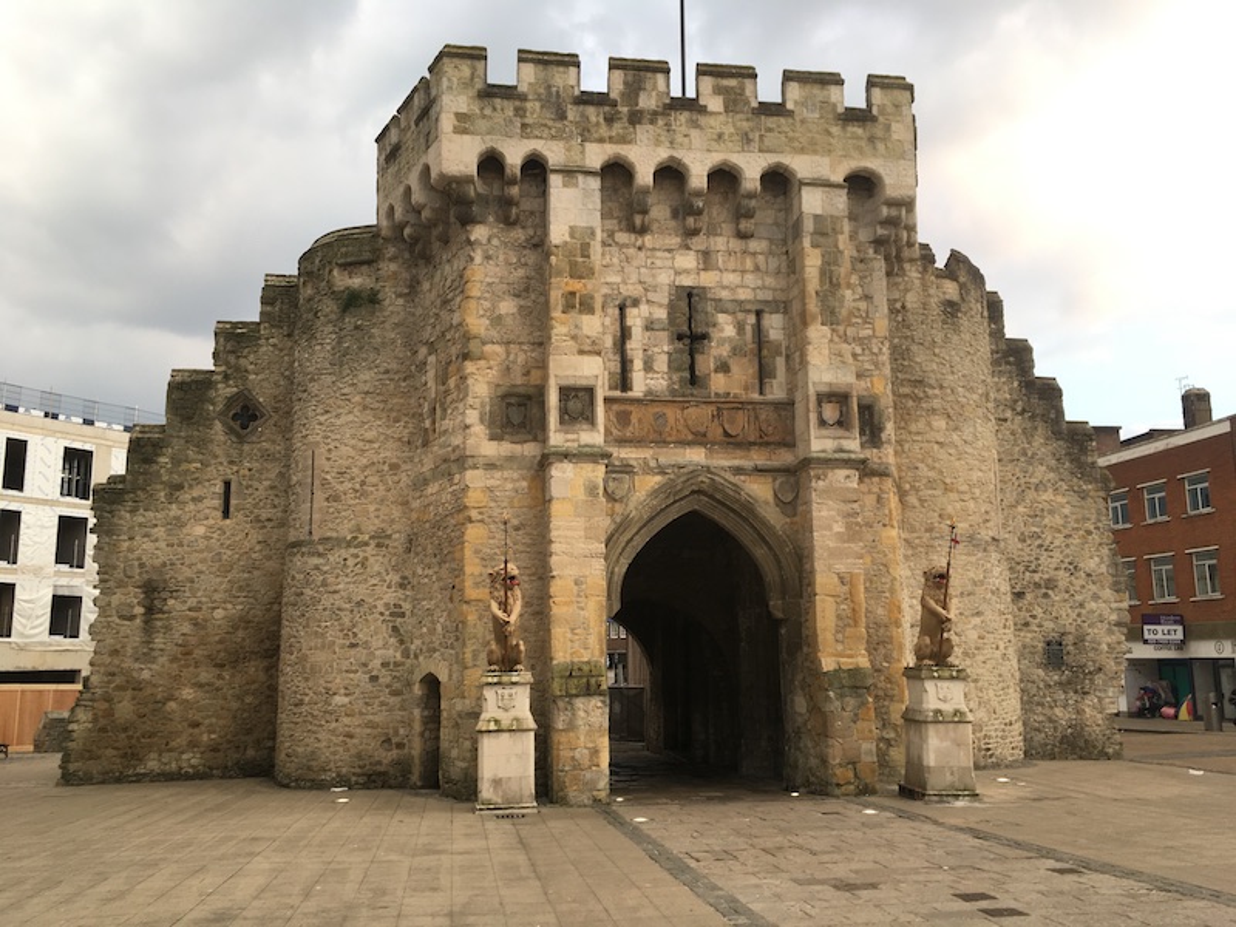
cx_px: 618
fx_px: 1035
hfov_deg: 61.7
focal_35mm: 29
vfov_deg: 48.2
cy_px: 464
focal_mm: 4.15
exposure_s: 1/100
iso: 25
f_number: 2.2
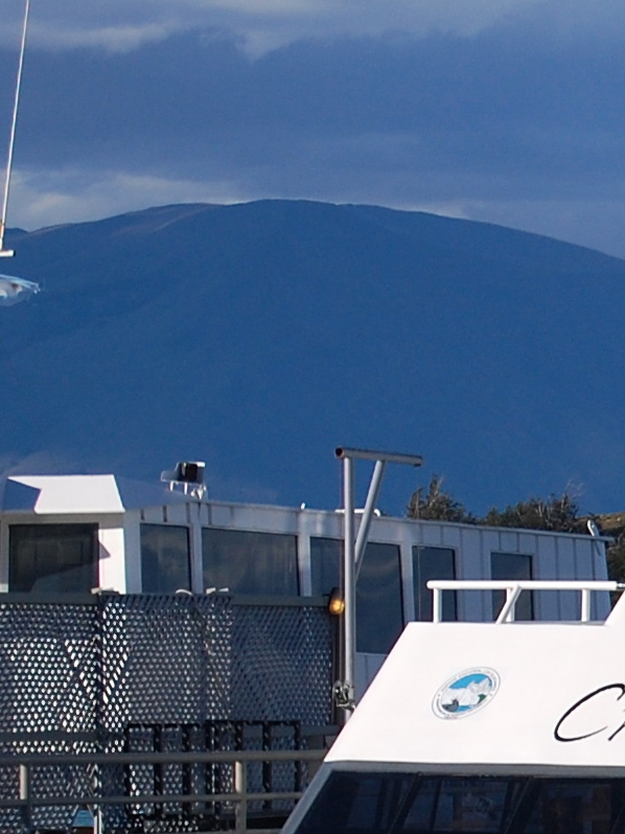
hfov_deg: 4.9
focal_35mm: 299
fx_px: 7197
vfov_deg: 6.6
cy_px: 720
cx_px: 1194
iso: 200
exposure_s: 1/1000
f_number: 5.6
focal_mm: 55
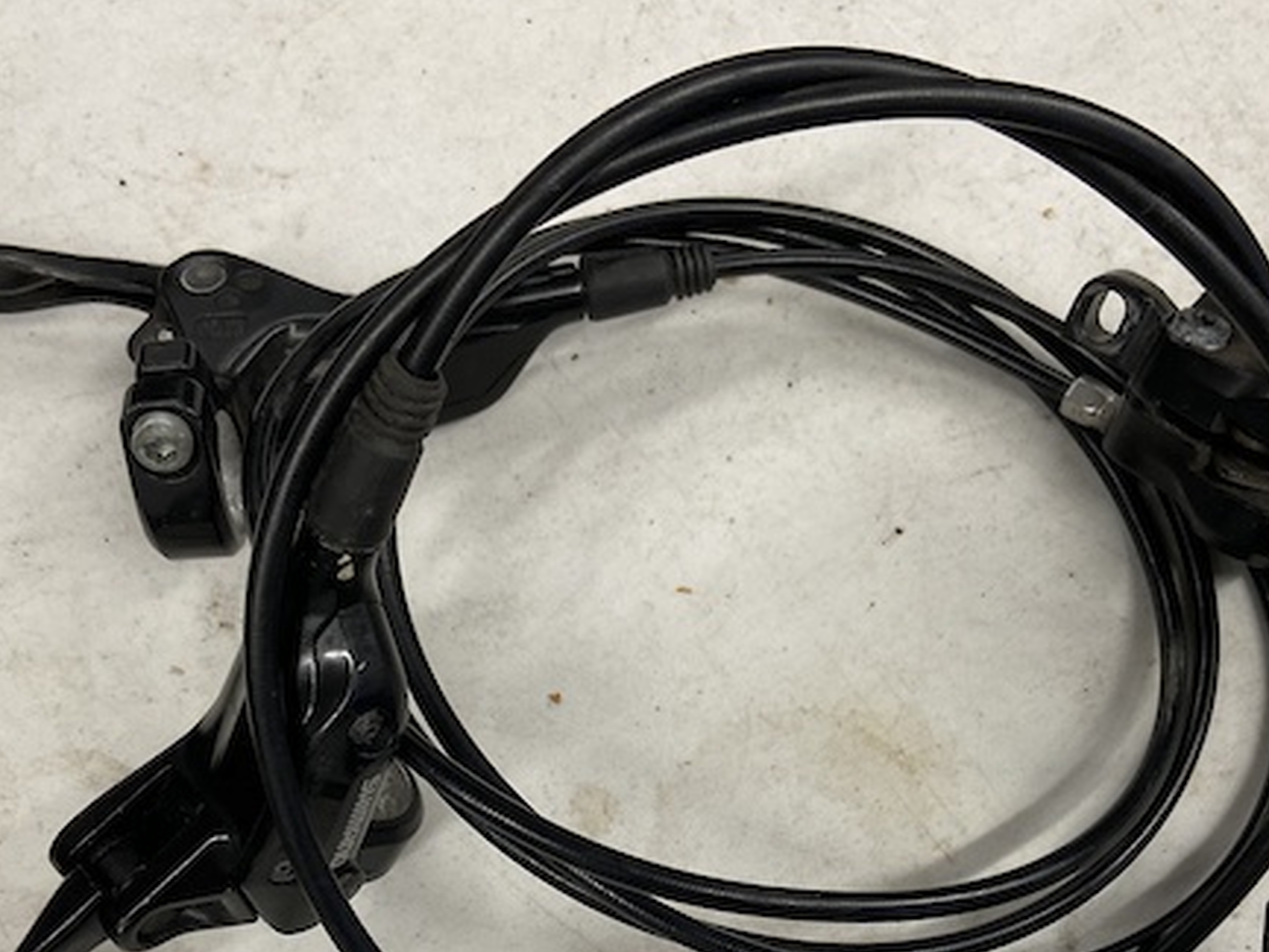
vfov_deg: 29.4
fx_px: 1760
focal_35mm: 48
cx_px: 627
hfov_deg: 39.6
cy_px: 803
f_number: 1.8
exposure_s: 1/60
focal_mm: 4.25
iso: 64
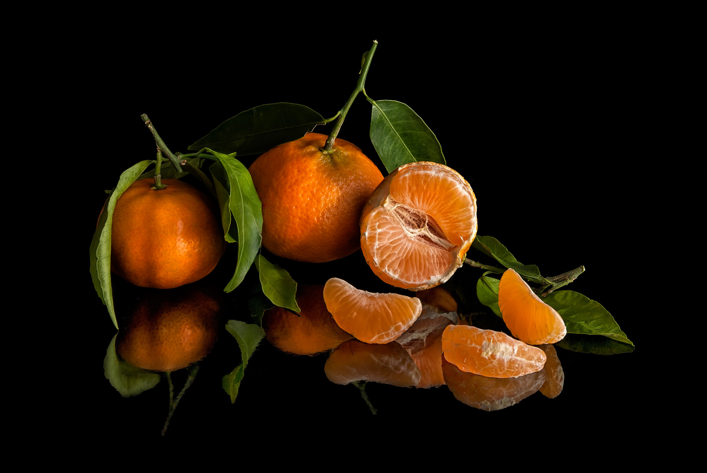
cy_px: 236
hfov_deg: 20.0
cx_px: 354
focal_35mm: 102
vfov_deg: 13.5
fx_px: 2006
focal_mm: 68
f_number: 11
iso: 100
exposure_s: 1
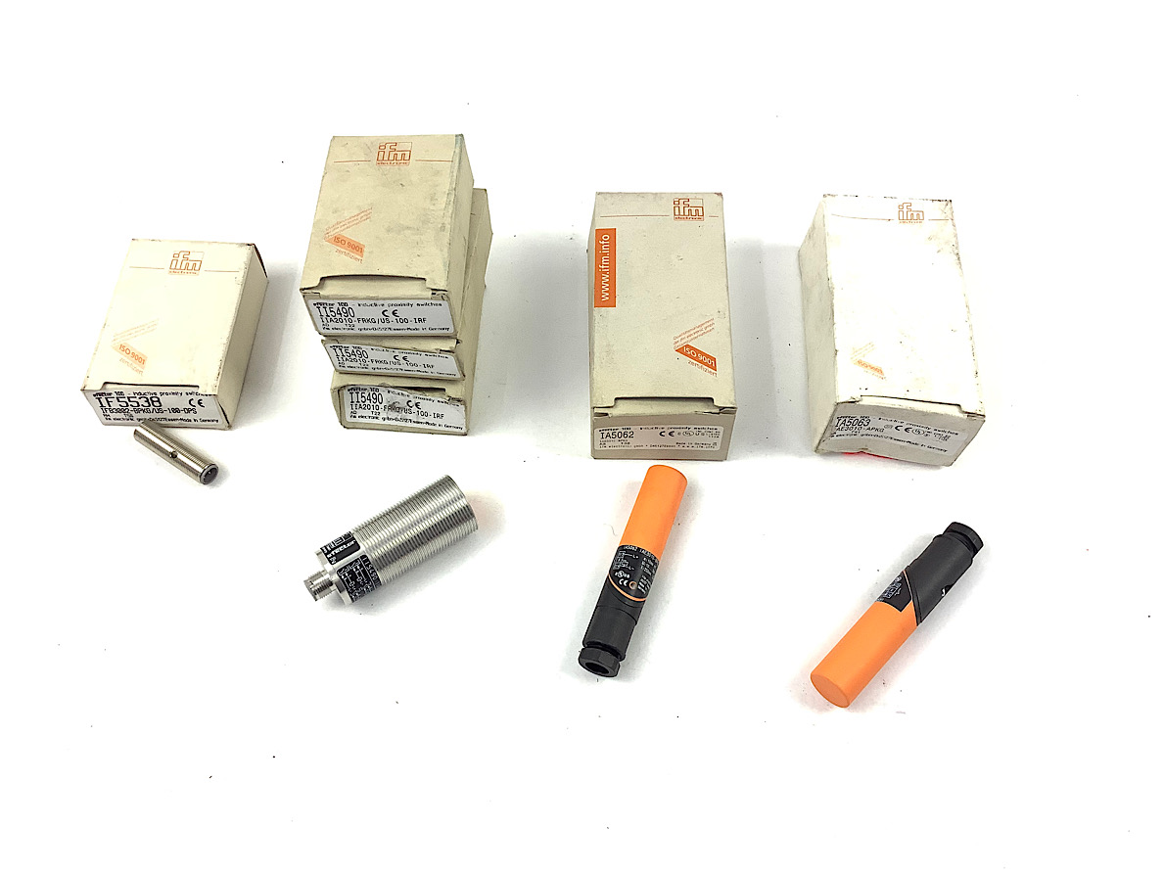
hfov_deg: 58.3
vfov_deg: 45.4
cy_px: 436
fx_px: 1043
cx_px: 582
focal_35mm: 31
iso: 64
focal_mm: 3.3
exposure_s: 1/50
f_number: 2.4
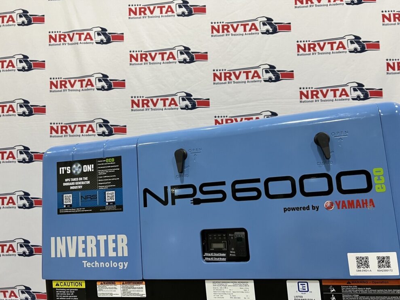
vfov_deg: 51.4
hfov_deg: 65.3
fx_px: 312
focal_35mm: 27
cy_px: 155
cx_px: 200
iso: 80
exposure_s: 1/60
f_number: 1.5
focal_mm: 5.7
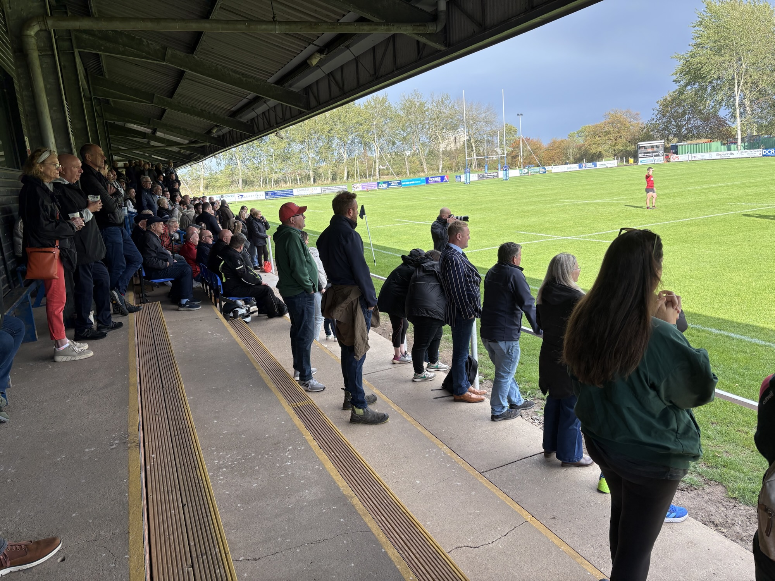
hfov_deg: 67.3
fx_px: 582
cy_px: 290
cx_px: 388
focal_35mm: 26
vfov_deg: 53.1
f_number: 1.6
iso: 50
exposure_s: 1/756
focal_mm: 5.96
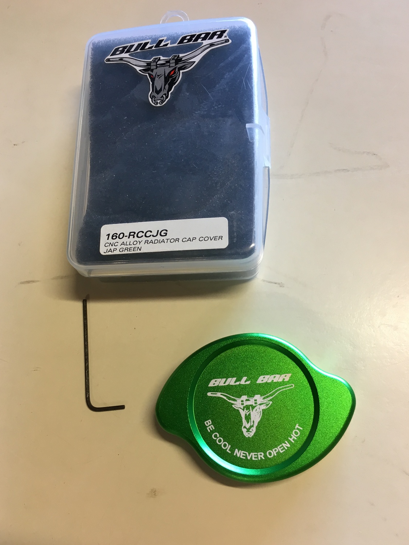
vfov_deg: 58.3
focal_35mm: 31
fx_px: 488
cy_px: 281
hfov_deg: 45.4
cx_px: 197
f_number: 2.2
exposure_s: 1/33
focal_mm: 4.15
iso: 80
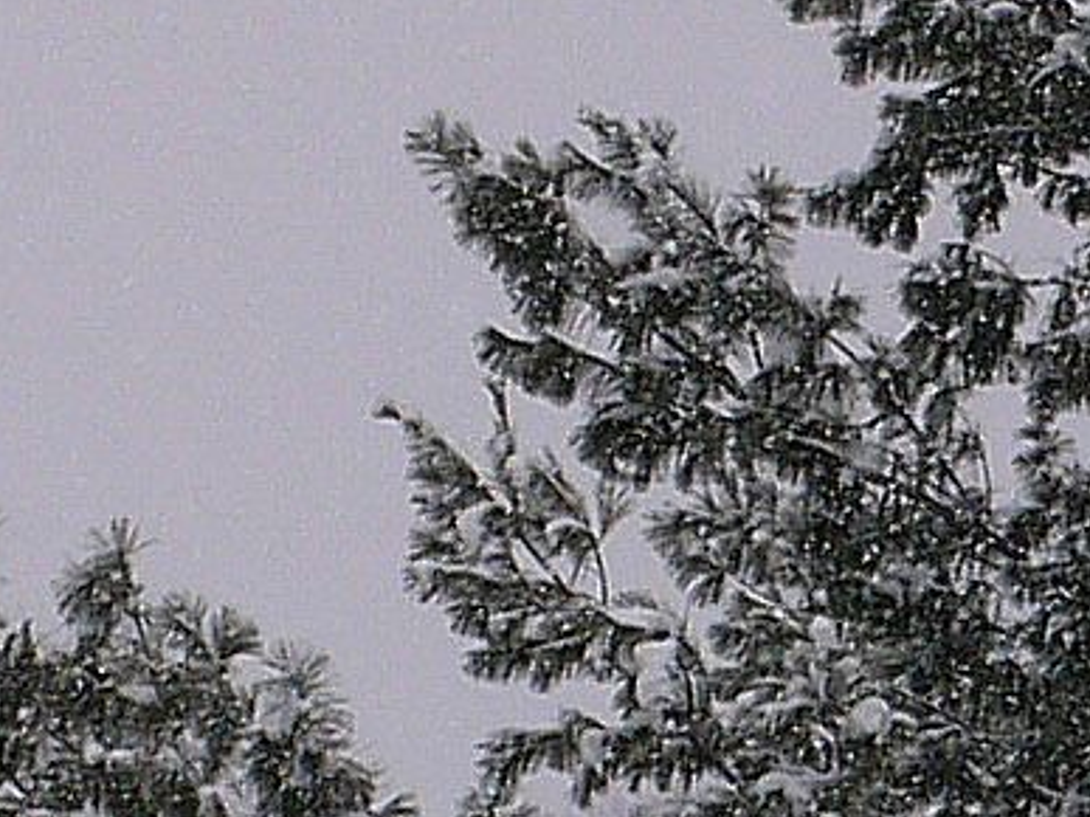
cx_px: -1332
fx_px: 21941
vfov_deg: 2.1
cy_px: 2135
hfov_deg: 2.8
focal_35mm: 697
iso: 50
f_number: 4
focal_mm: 19.5
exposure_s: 1/400
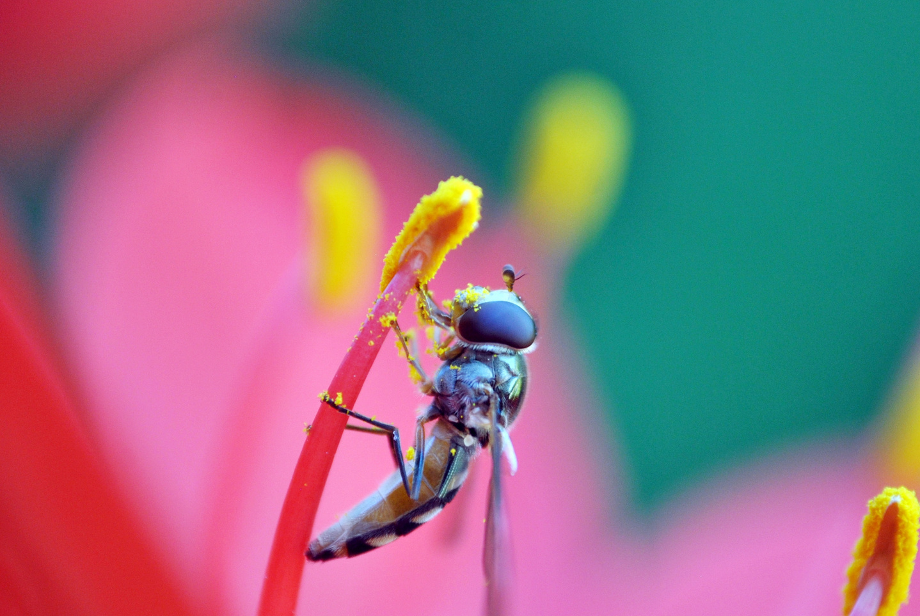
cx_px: 501
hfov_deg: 22.0
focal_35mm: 93
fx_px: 2369
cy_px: 331
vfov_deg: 14.8
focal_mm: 55
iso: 250
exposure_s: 1/60
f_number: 5.6
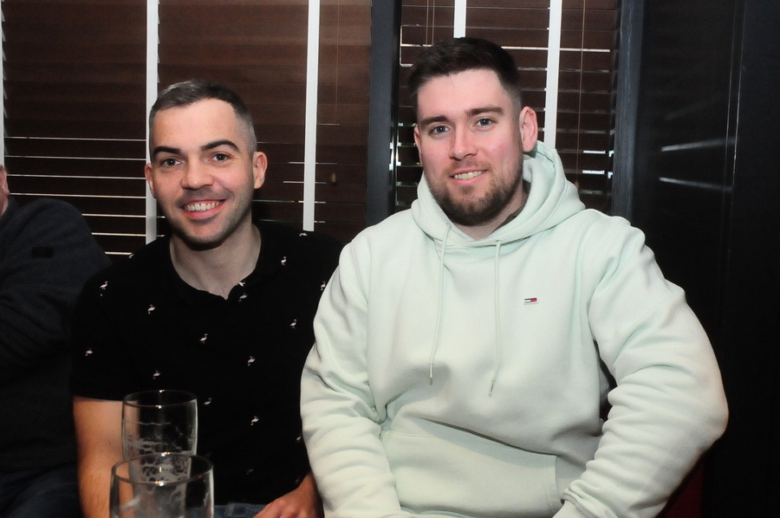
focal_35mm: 40
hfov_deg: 48.0
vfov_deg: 32.9
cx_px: 390
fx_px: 877
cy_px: 259
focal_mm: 27
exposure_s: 1/60
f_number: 10
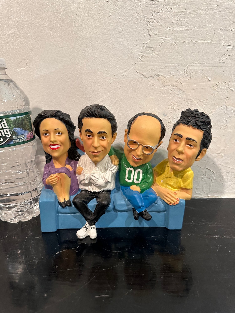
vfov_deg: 71.6
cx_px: 118
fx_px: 217
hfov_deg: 56.8
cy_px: 156
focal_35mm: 24
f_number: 1.78
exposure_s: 1/60
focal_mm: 6.86
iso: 320
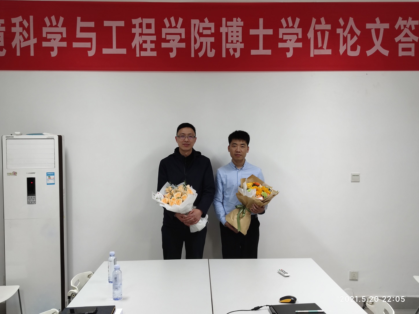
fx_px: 436
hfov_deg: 51.4
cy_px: 157
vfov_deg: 39.7
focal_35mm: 36
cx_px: 210
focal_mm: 6.72
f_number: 1.69
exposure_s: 1/50
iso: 305
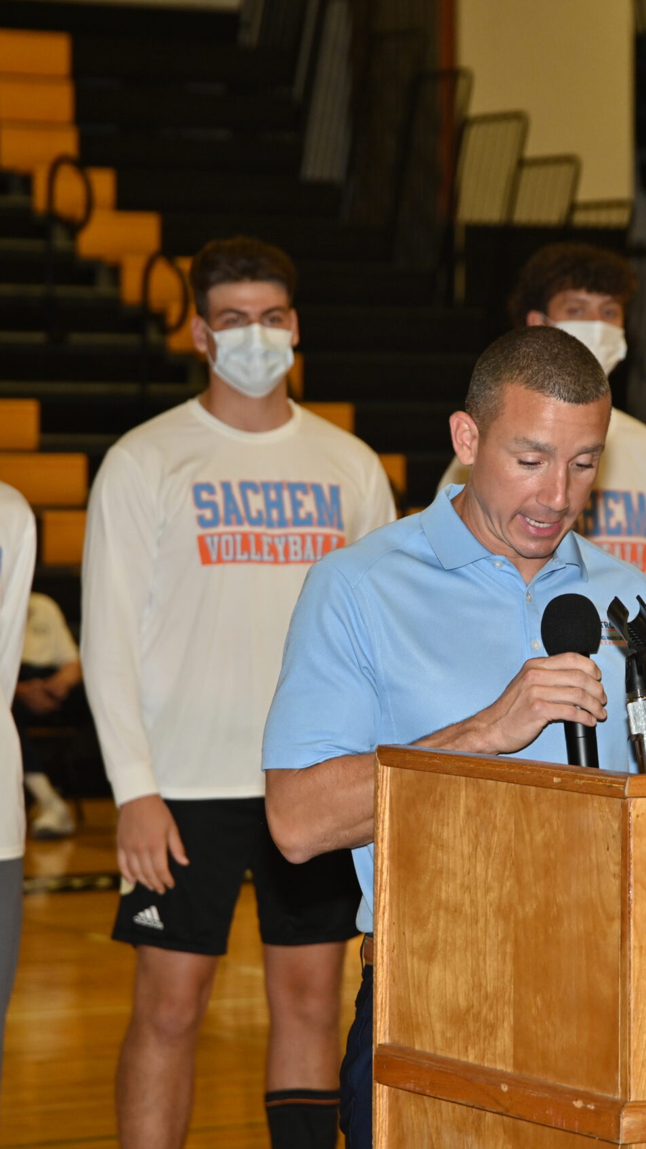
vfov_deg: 13.0
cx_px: 532
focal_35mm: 166
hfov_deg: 7.3
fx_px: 5055
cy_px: 578
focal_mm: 105
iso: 1000
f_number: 5.6
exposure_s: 1/160
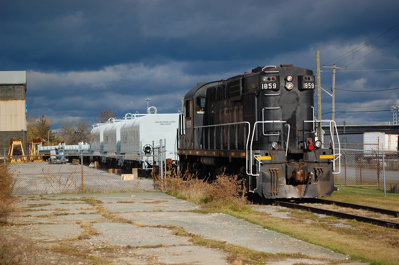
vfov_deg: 14.0
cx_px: 200
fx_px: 1080
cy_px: 132
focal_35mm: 98
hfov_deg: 20.9
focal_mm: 65
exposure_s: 1/1600
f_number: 4.5
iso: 200
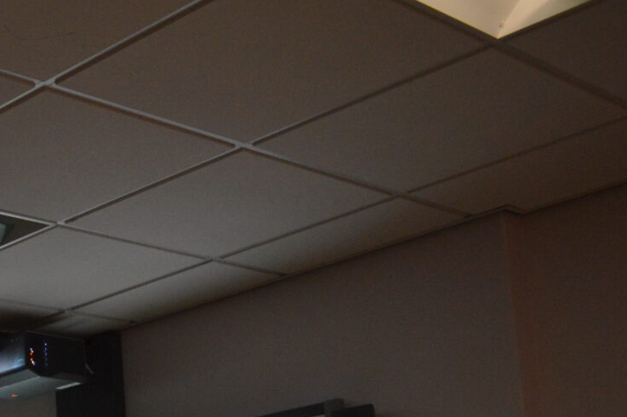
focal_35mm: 75
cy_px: 501
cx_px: -169
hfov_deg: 24.0
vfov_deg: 17.3
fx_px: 1305
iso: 1100
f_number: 3.5
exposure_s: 1/60
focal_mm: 18
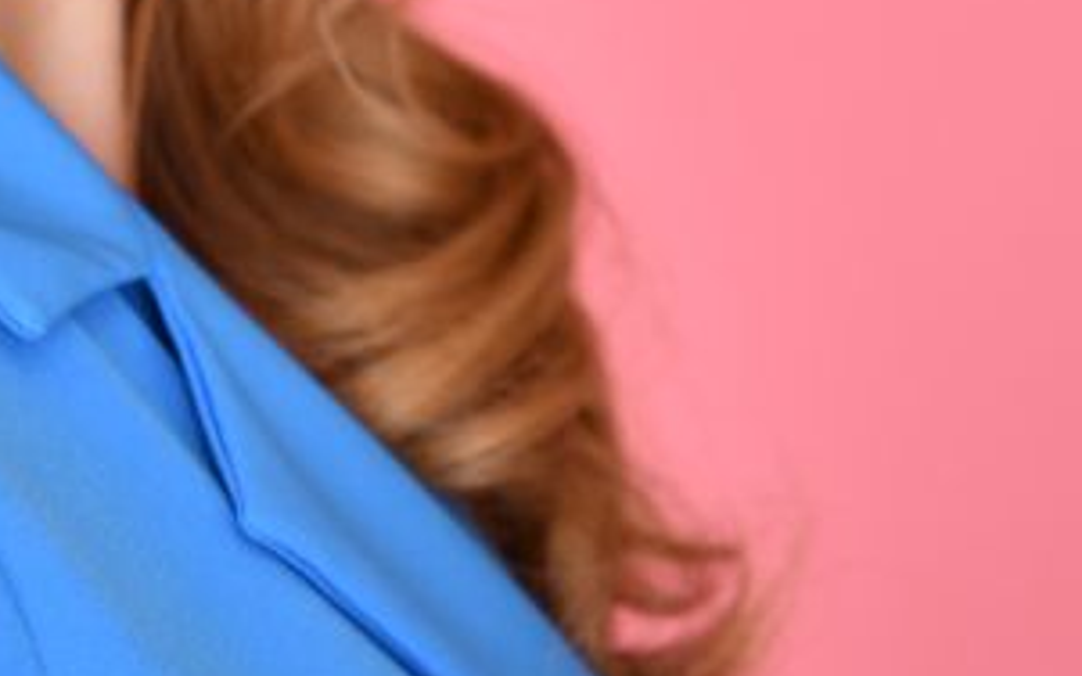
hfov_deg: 2.4
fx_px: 25591
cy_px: -534
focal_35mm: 868
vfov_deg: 1.5
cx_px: 334
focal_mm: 200
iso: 160
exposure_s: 1/160
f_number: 2.8
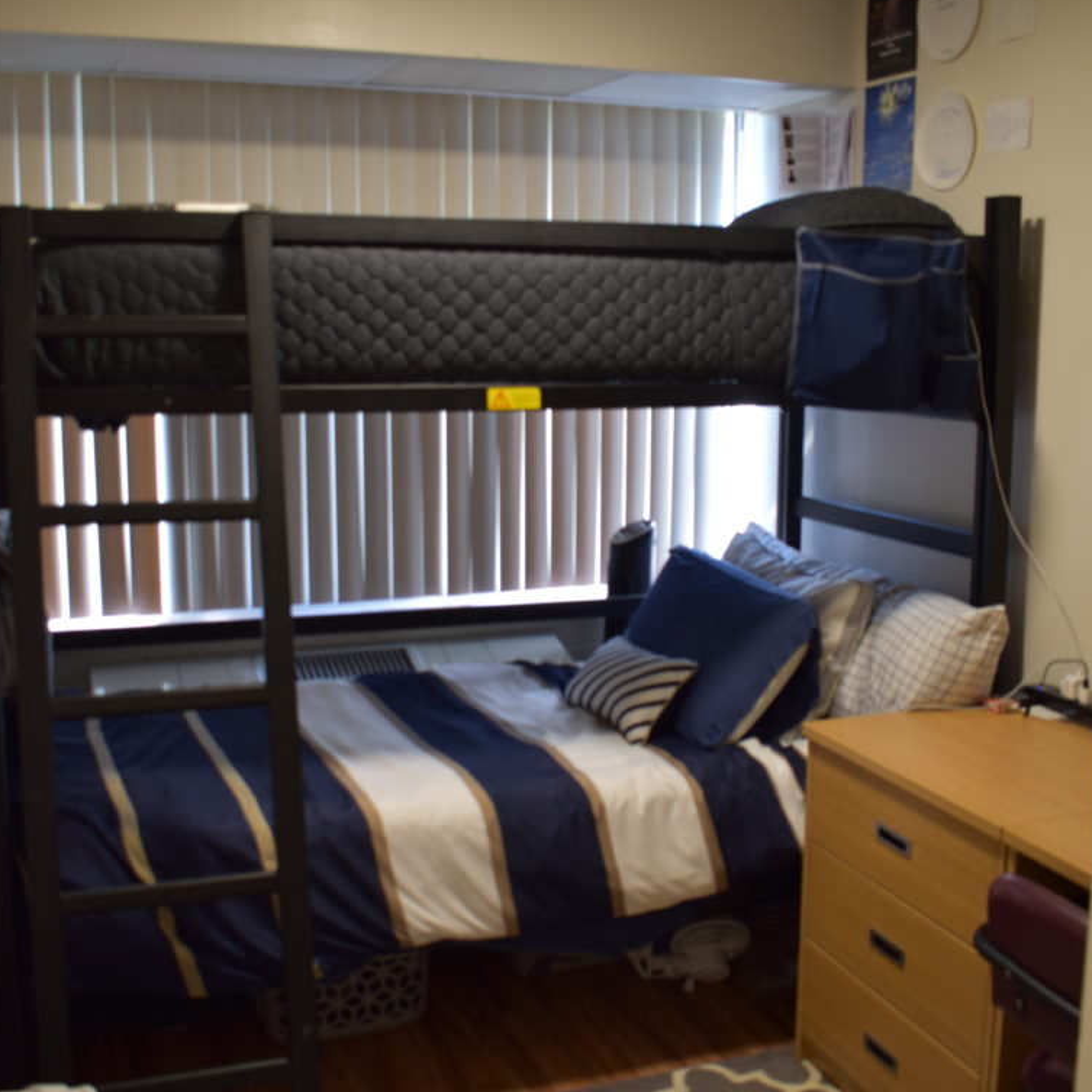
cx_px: 547
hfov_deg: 42.8
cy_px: 535
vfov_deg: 42.8
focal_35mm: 39
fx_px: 1392
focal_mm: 20
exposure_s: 1/20
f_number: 4.5
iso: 250
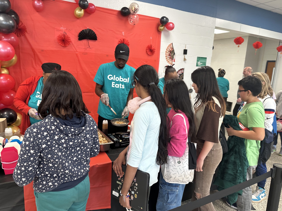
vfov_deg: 56.8
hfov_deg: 71.6
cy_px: 106
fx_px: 196
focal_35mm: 24
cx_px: 141
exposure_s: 1/60
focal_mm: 6.86
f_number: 1.78
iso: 160
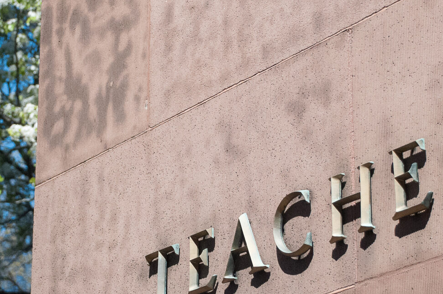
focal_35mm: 152
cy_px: 170
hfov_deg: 13.5
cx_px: 124
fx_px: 1868
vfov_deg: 9.0
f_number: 4.8
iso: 1600
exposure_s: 1/6400
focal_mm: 48
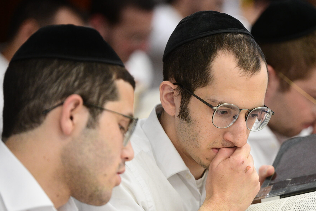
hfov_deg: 8.4
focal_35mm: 245
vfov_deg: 5.6
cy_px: 140
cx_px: 209
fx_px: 2150
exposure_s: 1/800
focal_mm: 170
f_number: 2.8
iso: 2000
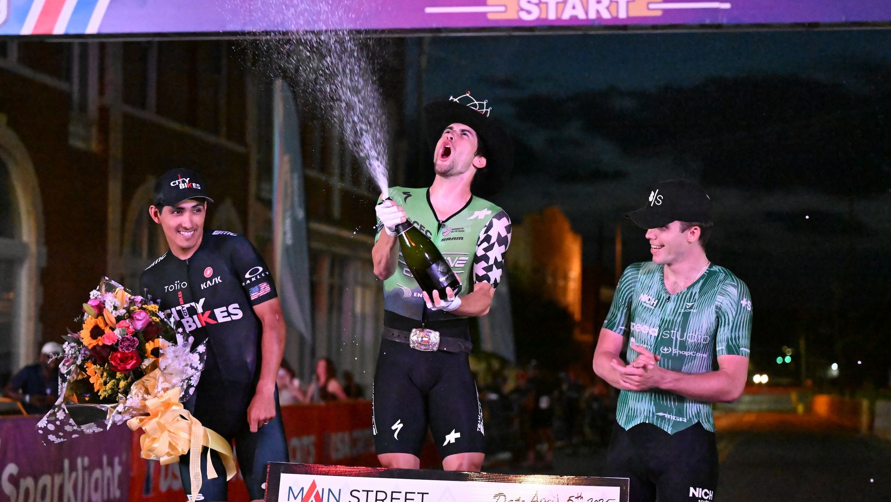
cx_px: 444
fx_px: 1748
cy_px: 234
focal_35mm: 74
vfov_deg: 16.3
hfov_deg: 28.6
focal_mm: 70
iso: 32000
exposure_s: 1/1000
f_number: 2.8
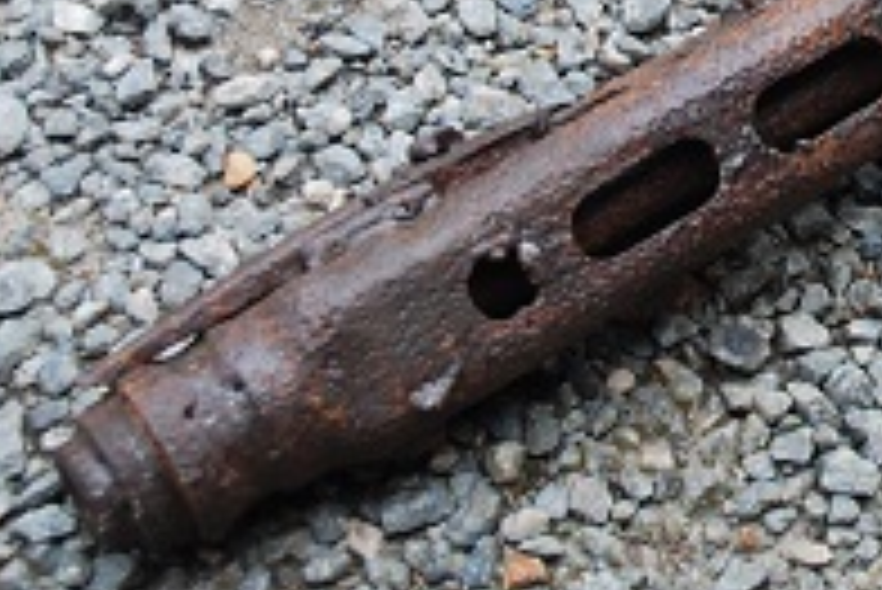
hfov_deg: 19.1
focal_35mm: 101
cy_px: -52
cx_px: 1048
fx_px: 2476
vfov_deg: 13.3
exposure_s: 1/125
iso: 160
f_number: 5.6
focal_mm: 22
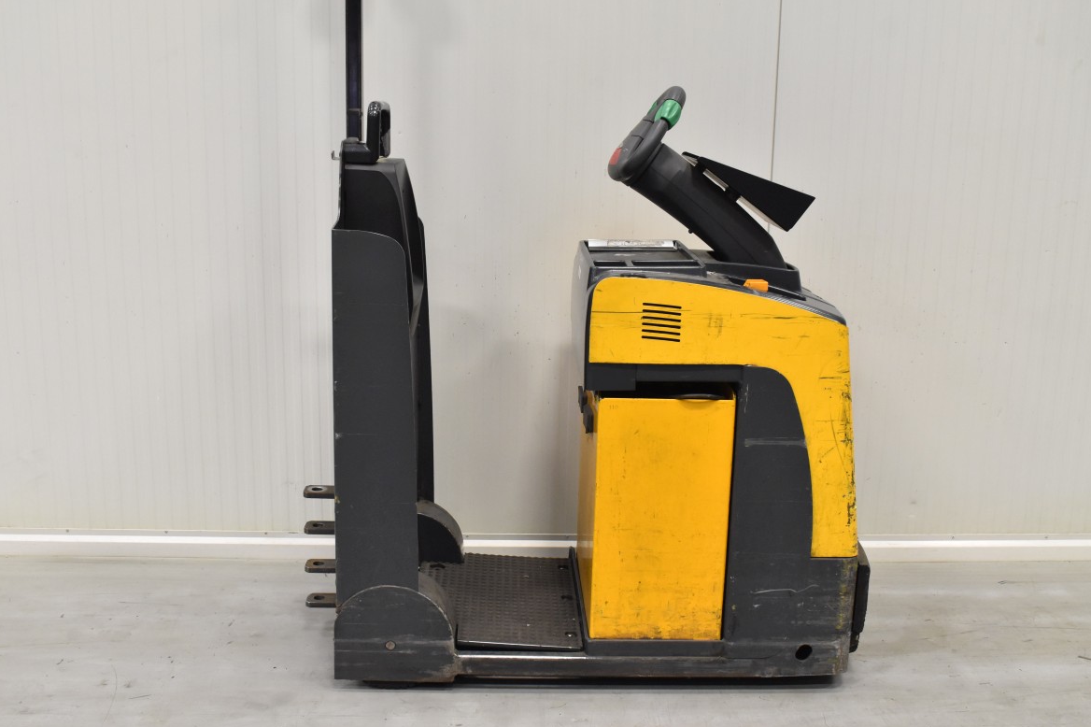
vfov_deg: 35.9
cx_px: 536
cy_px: 357
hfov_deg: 51.9
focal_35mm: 37
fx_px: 1121
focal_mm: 24
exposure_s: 1/40
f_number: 7.1
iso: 2000
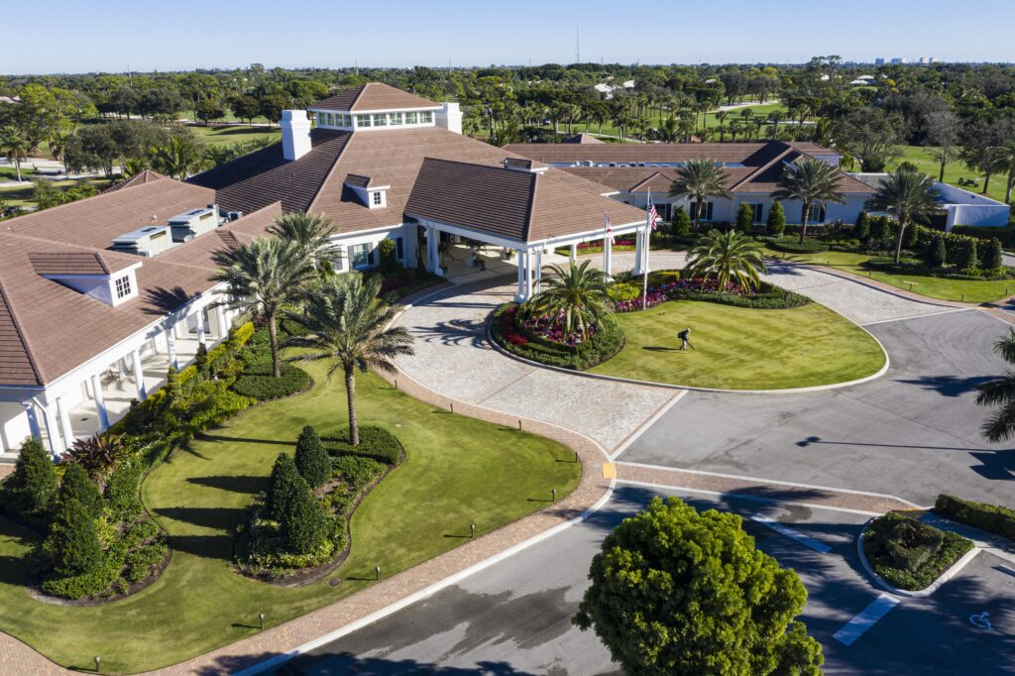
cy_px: 338
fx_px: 789
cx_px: 508
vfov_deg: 46.4
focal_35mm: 28
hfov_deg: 65.5
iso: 100
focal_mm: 10.26
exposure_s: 1/200
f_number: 8
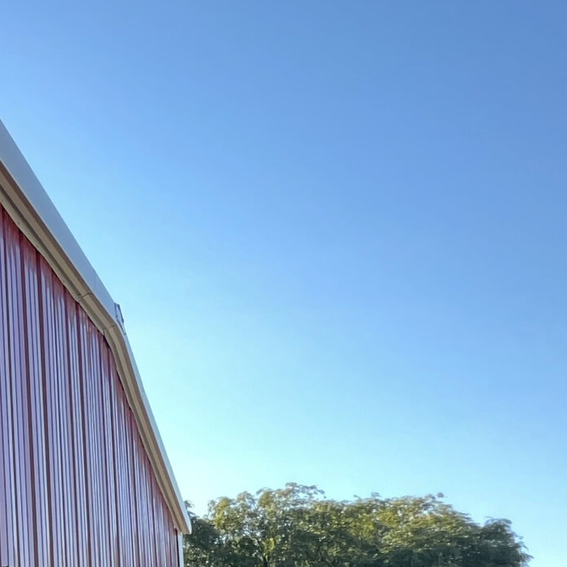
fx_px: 778
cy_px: 674
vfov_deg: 33.1
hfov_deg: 23.2
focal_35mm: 42
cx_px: -426
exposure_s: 1/270
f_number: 1.8
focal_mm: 1.57
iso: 32
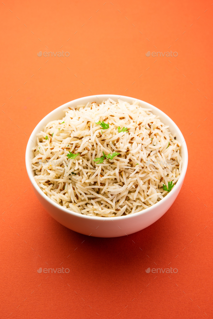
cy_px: 160
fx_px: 532
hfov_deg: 22.6
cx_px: 106
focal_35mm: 60
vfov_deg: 33.4
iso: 100
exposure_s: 1/125
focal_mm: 60
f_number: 10
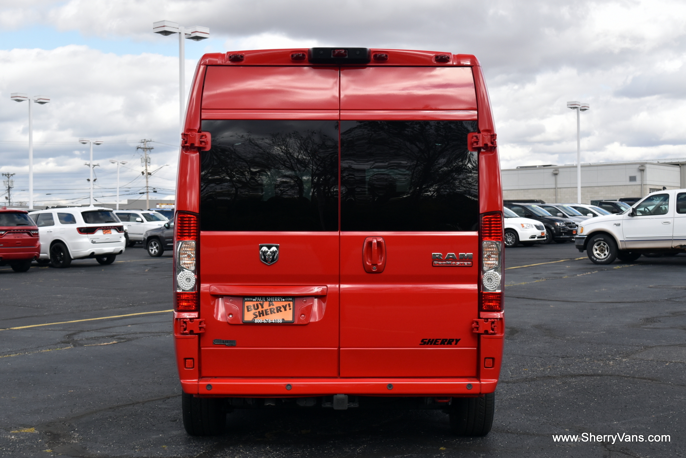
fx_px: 1001
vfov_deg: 25.8
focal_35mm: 52
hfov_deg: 37.8
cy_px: 229
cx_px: 343
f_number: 8
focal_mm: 35
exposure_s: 1/250
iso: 400
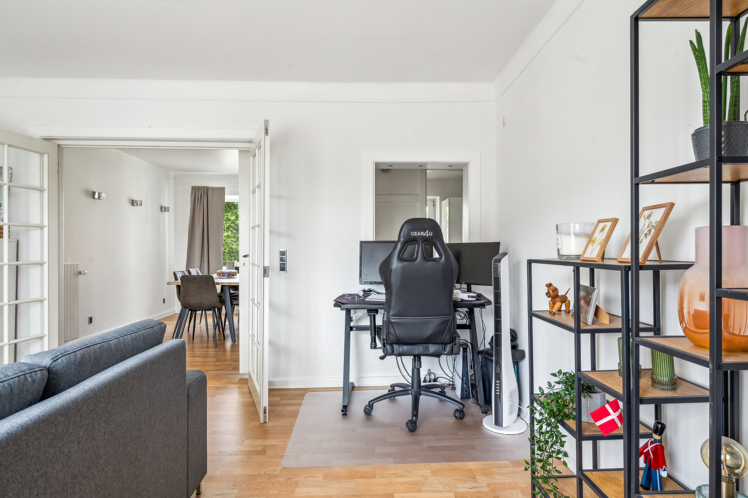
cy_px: 249
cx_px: 374
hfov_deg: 85.4
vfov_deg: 63.2
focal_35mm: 20
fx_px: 405
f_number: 9
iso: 800
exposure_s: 1/80
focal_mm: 19.5
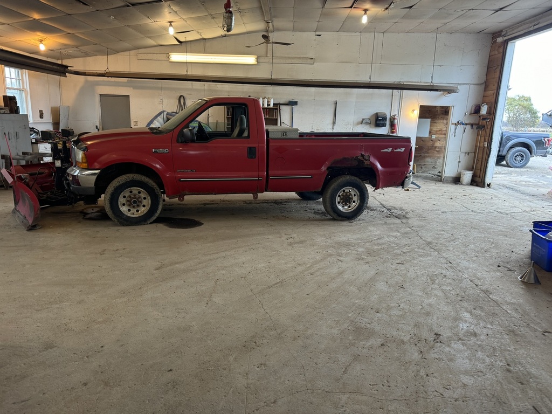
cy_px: 207
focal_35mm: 24
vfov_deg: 56.8
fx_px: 383
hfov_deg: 71.6
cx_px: 276
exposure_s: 1/60
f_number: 1.78
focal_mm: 6.76
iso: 160
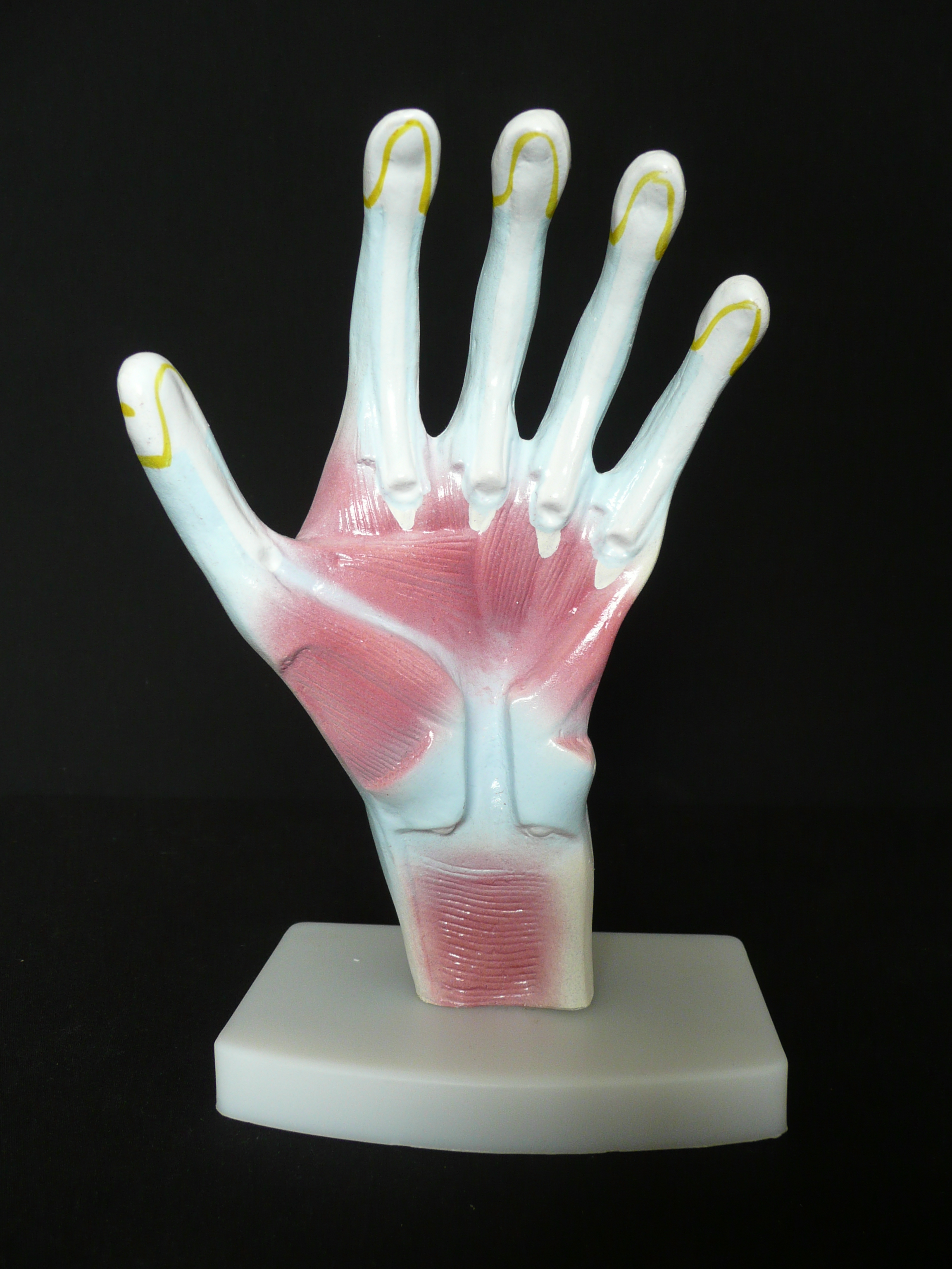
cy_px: 634
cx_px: 476
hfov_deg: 46.8
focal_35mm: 30
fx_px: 1100
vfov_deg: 60.0
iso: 160
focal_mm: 4.9
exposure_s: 1/30
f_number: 3.4
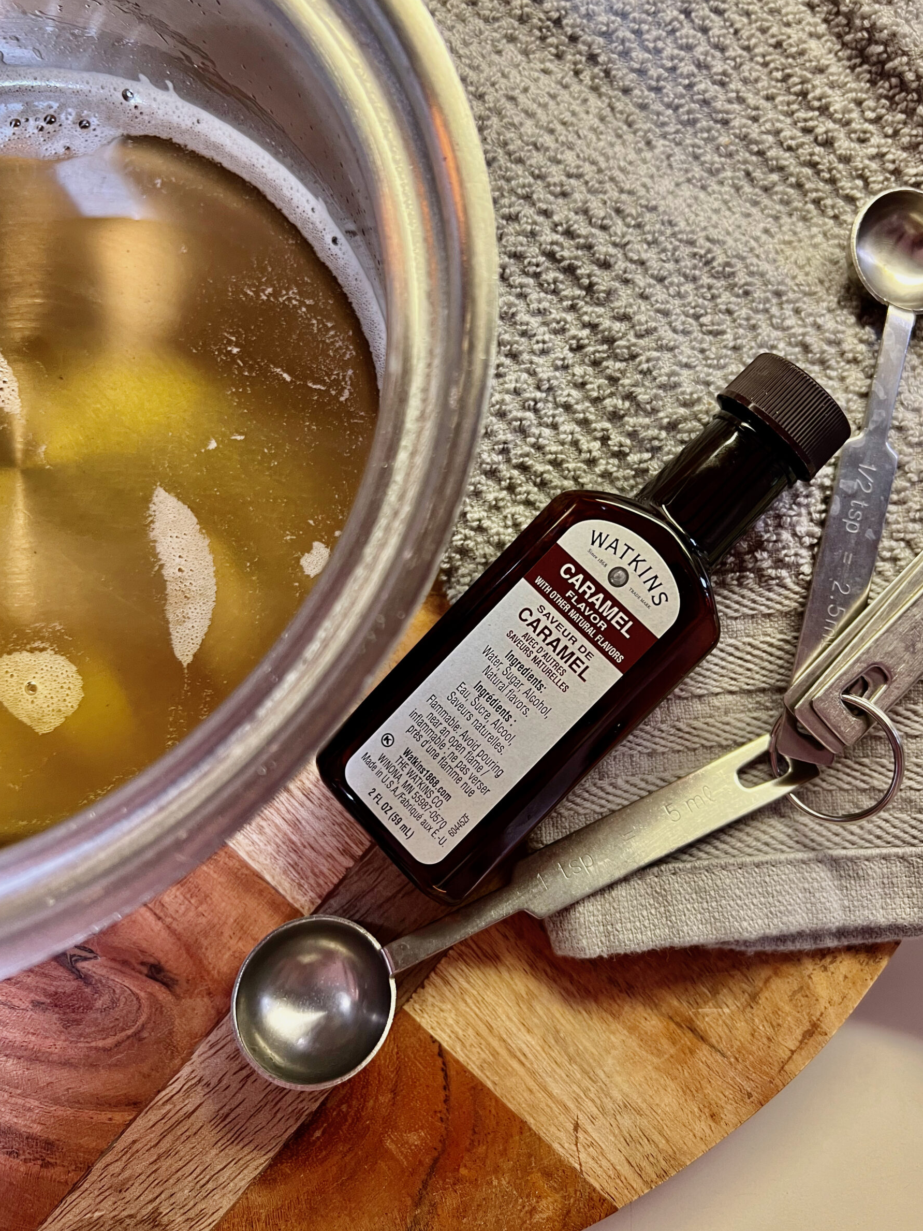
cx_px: 469
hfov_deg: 49.7
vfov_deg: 63.4
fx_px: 995
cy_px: 620
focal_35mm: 28
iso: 125
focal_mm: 5.7
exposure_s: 1/60
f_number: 1.5
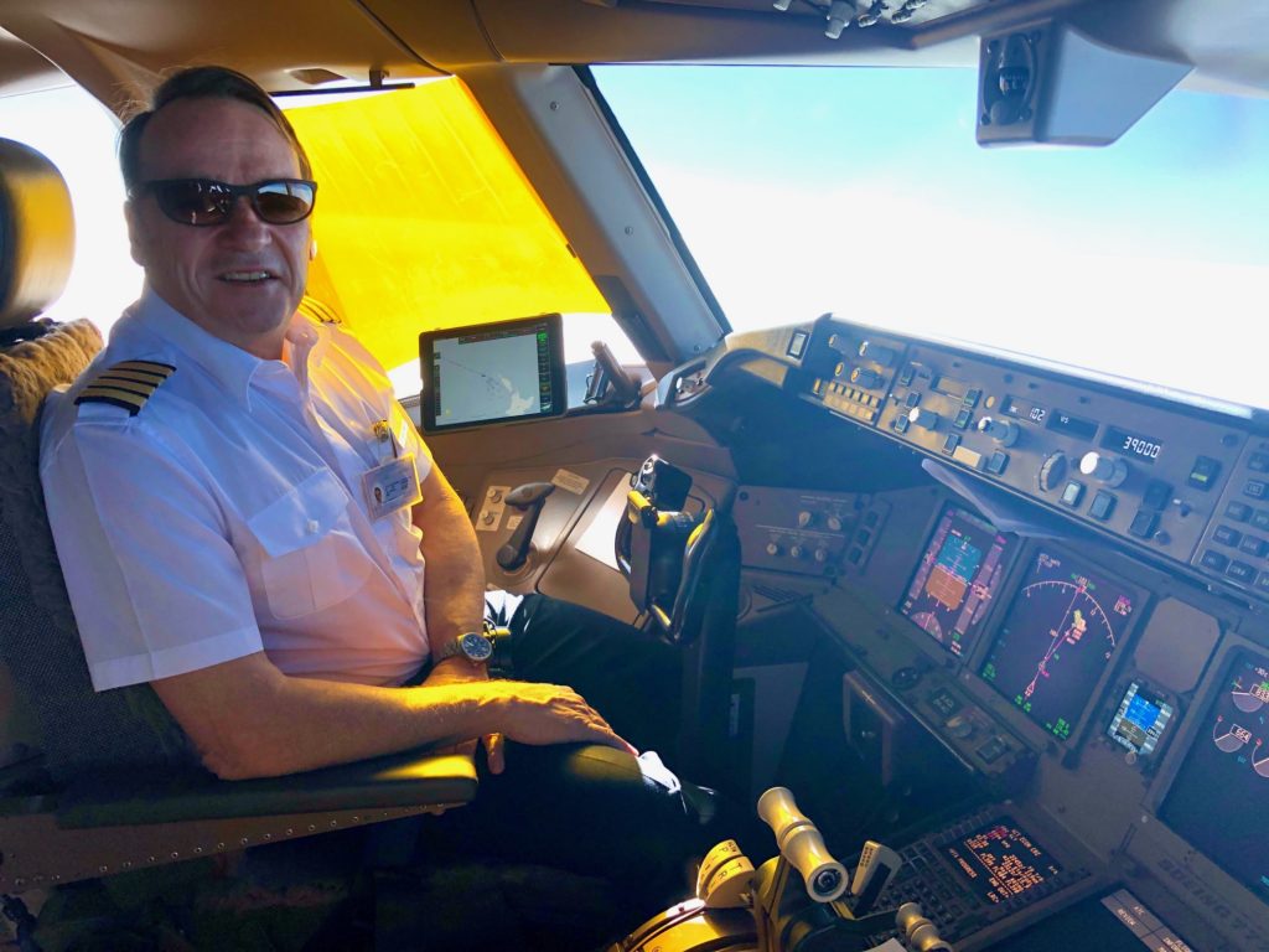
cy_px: 476
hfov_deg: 63.4
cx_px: 634
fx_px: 1026
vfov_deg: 49.7
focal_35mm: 28
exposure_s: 1/314
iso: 20
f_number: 1.8
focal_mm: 4
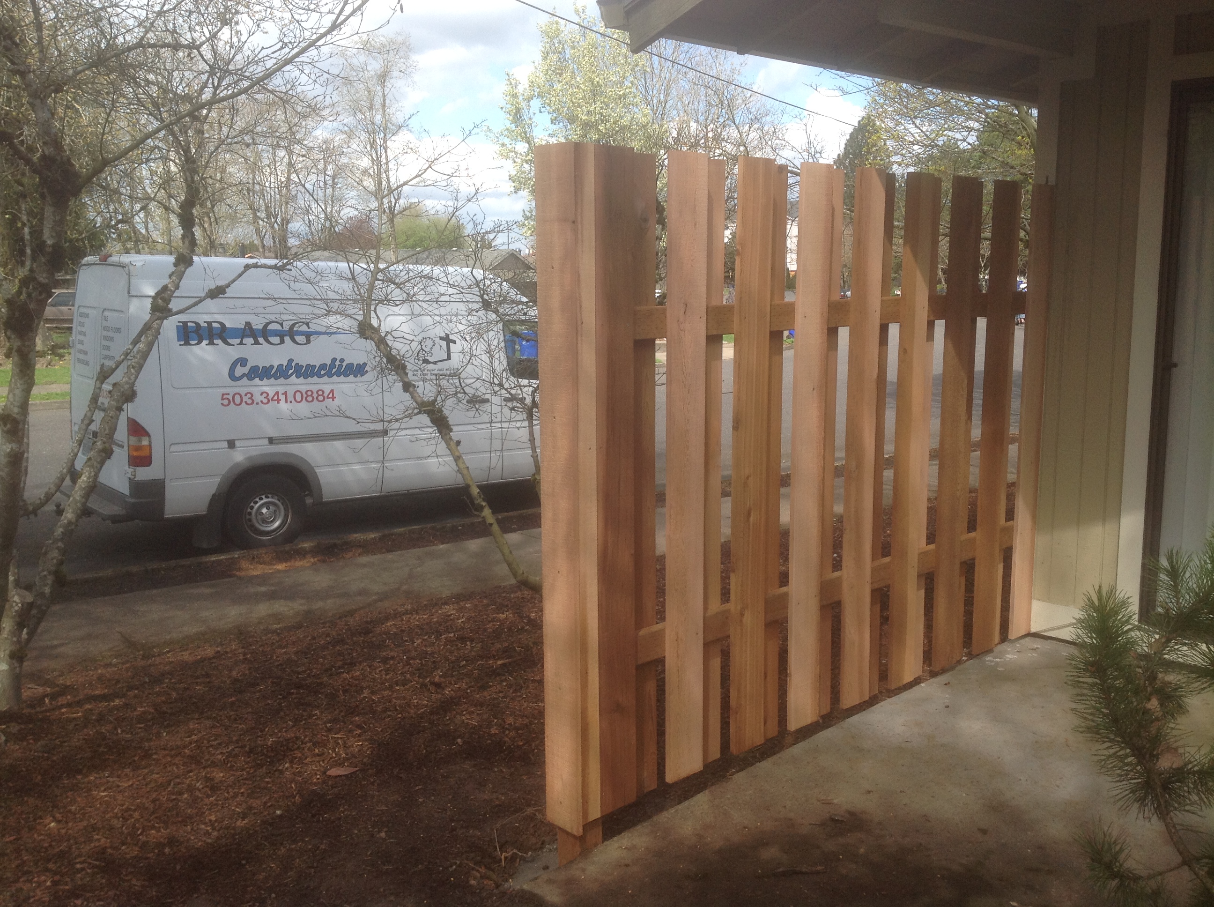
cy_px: 454
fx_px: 1226
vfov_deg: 40.6
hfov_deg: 52.7
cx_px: 607
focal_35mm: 35
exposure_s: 1/916
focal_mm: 4.28
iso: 50
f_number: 2.4
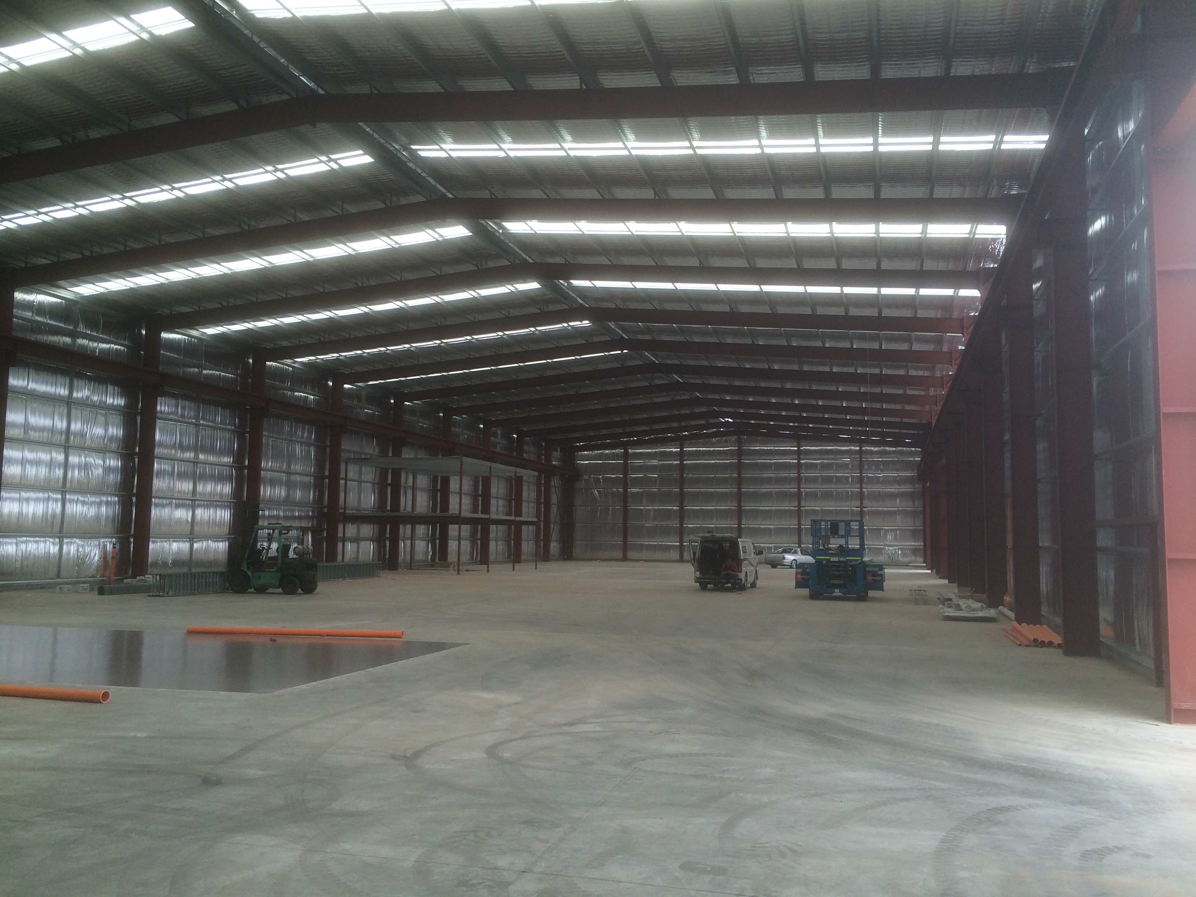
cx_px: 598
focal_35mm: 29
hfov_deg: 61.7
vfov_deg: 48.2
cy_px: 448
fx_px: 1002
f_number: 2.2
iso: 32
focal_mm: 4.15
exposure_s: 1/299
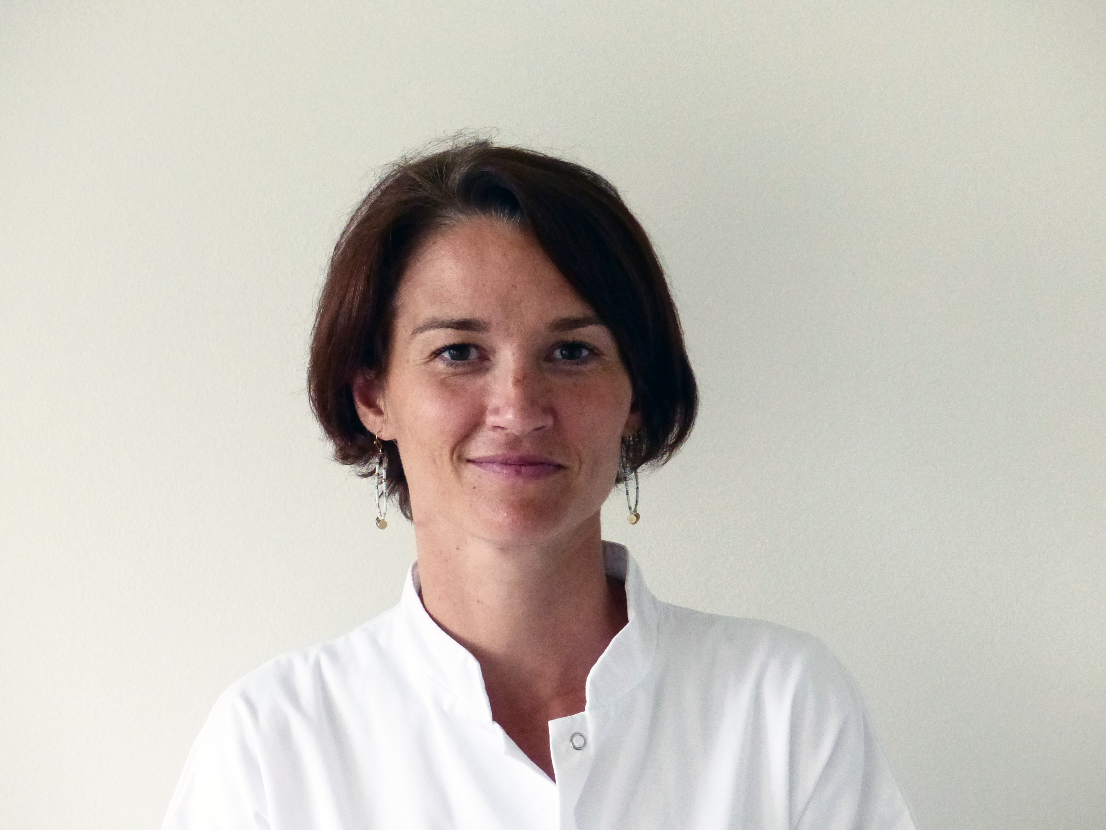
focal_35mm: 126
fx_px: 4026
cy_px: 415
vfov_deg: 11.8
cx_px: 553
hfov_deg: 15.6
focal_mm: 22.6
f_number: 2.8
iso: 800
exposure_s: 1/125
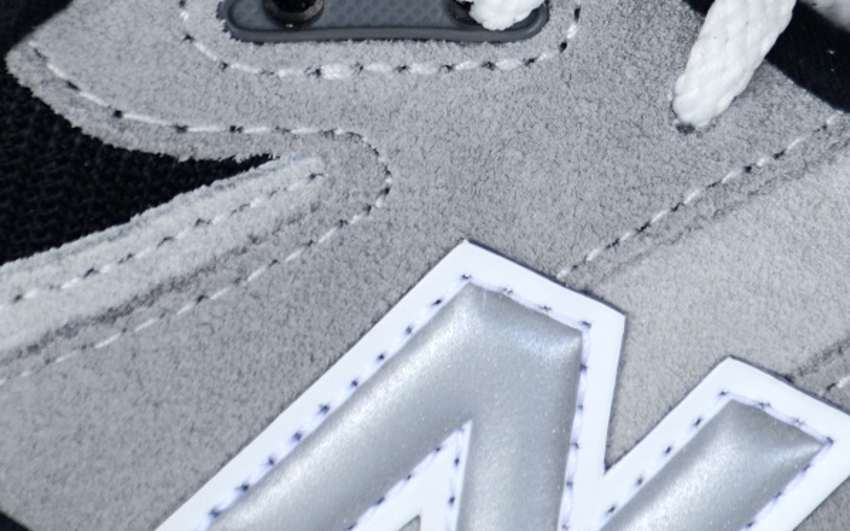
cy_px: -137
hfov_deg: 2.9
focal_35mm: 712
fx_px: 16503
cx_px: 684
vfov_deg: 1.8
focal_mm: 185
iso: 160
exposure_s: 1/100
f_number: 6.3
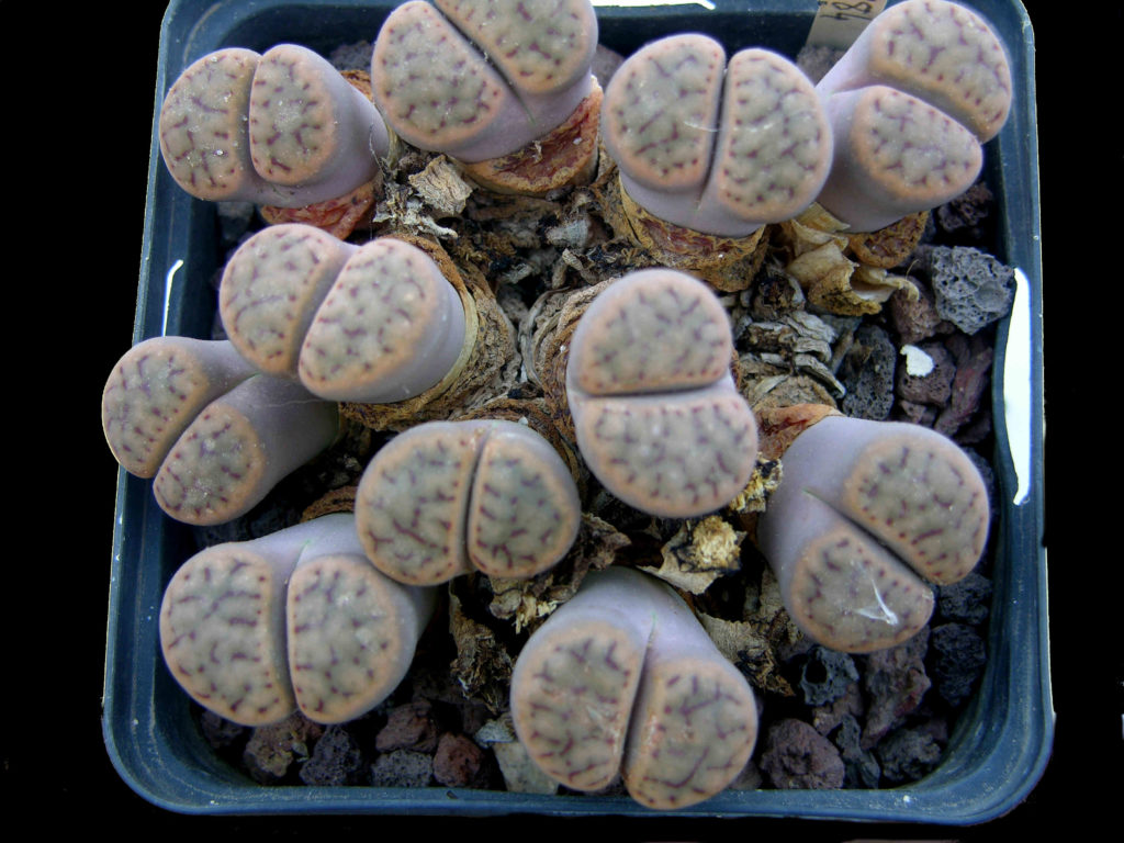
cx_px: 562
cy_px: 422
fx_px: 2143
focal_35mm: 66
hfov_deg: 29.4
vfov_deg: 22.3
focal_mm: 16.8
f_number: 3.2
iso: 50
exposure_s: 1/7.4
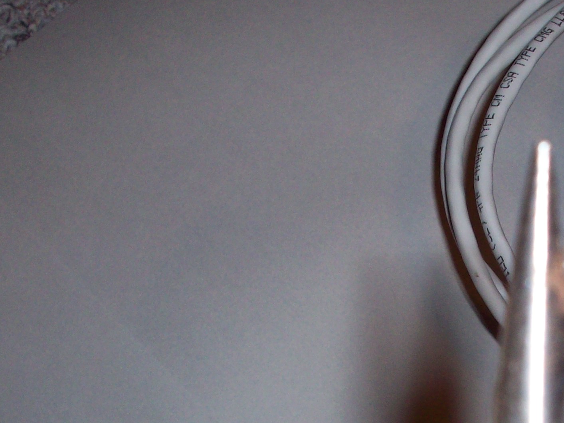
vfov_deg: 18.1
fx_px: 1304
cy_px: 402
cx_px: 437
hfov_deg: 24.1
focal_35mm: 80
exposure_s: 1/64
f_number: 2.8
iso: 80
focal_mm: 6.2
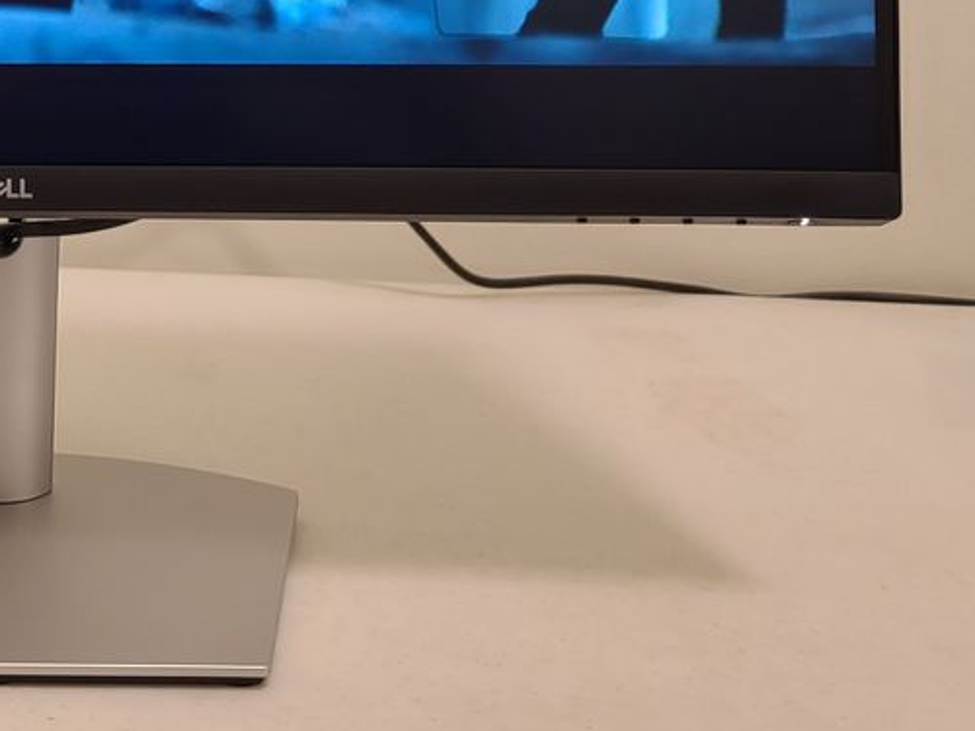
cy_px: -78
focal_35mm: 60
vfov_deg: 22.9
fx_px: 1690
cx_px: 8
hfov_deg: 30.0
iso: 320
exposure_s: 1/39
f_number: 1.8
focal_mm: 7
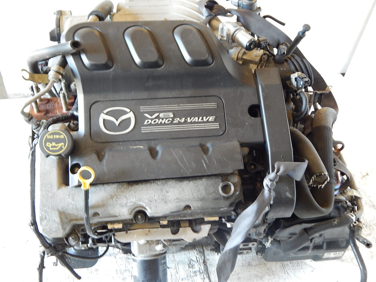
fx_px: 467
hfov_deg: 43.9
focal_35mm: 43
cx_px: 188
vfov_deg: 33.6
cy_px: 141
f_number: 3.6
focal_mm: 7.7
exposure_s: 1/8
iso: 450
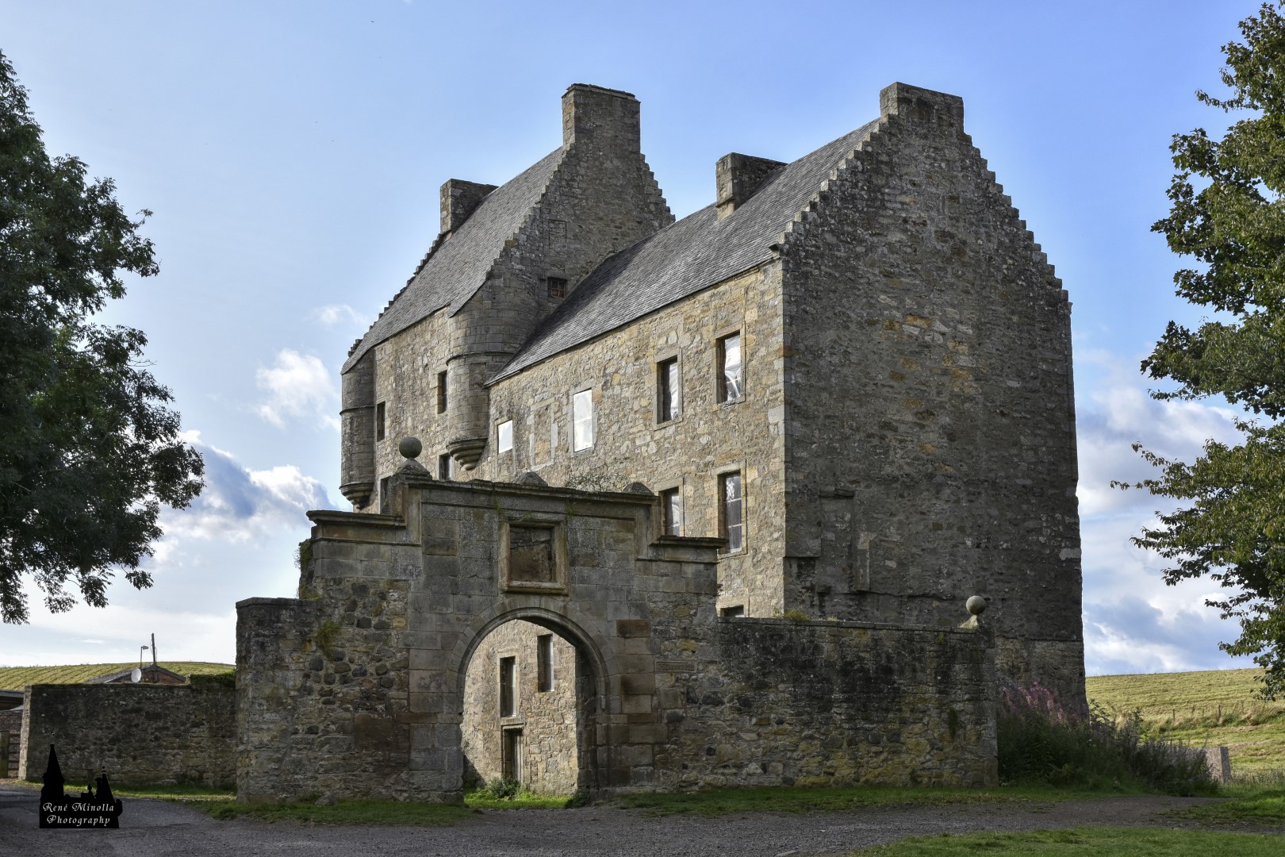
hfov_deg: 42.3
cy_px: 428
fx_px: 1660
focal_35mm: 46
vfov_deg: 28.9
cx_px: 642
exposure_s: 1/320
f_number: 9
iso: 200
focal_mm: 31
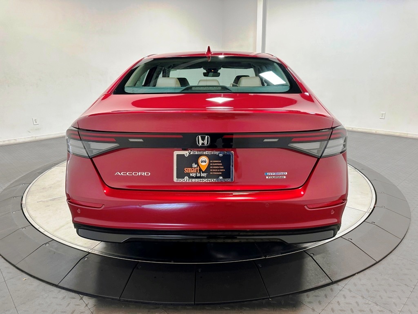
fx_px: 290
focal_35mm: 24
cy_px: 157
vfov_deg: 56.8
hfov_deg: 71.6
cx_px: 209
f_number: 1.78
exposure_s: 1/60
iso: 320
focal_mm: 6.86
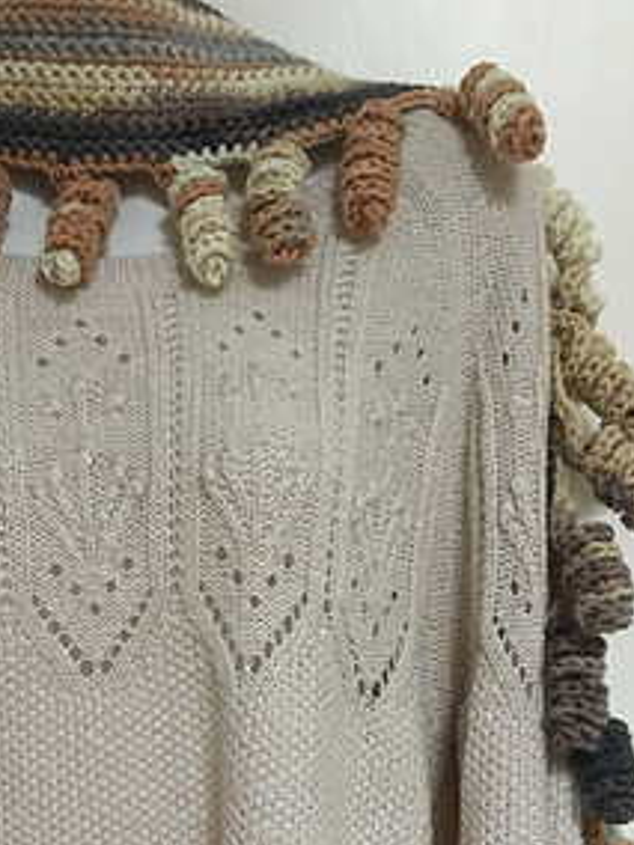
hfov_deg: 28.4
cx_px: 210
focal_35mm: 51
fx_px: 1245
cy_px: 693
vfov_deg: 36.1
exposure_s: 1/17
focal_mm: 4.15
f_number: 2.2
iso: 200
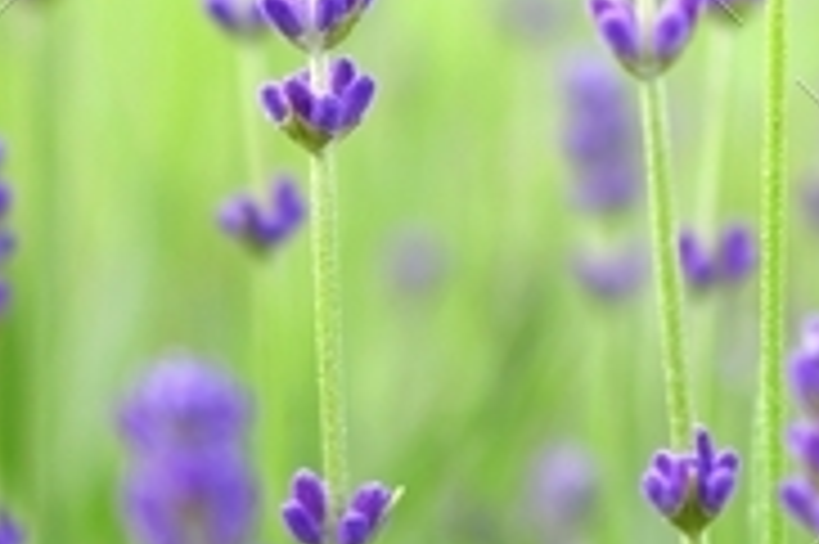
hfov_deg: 10.4
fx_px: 4432
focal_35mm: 195
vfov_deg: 7.0
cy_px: -146
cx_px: 1017
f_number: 3
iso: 200
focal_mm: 40
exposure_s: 1/200
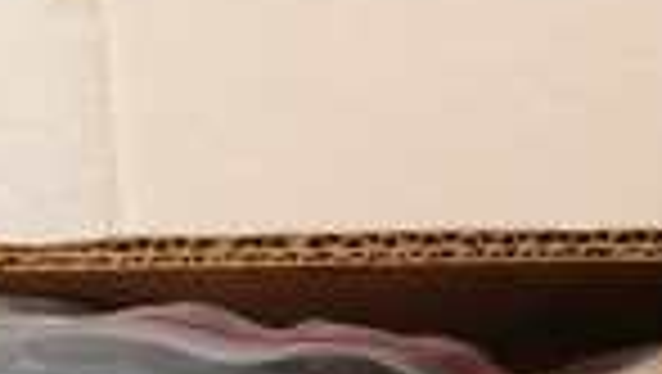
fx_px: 3742
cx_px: -153
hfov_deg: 9.9
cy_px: -394
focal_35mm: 213
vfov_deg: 5.6
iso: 320
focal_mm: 50
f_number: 20
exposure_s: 1/160
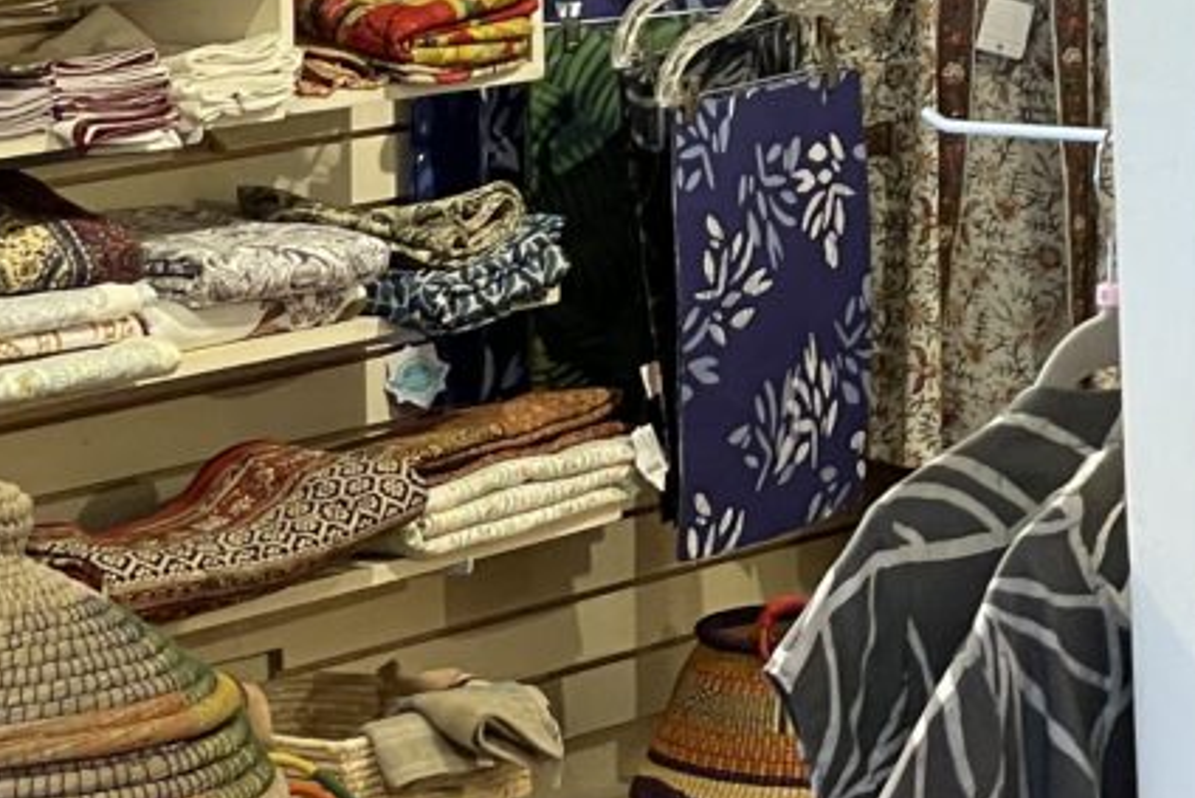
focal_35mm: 196
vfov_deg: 7.0
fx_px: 6508
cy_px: 152
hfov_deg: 10.3
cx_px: 1463
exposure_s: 1/60
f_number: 2
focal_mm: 6
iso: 125
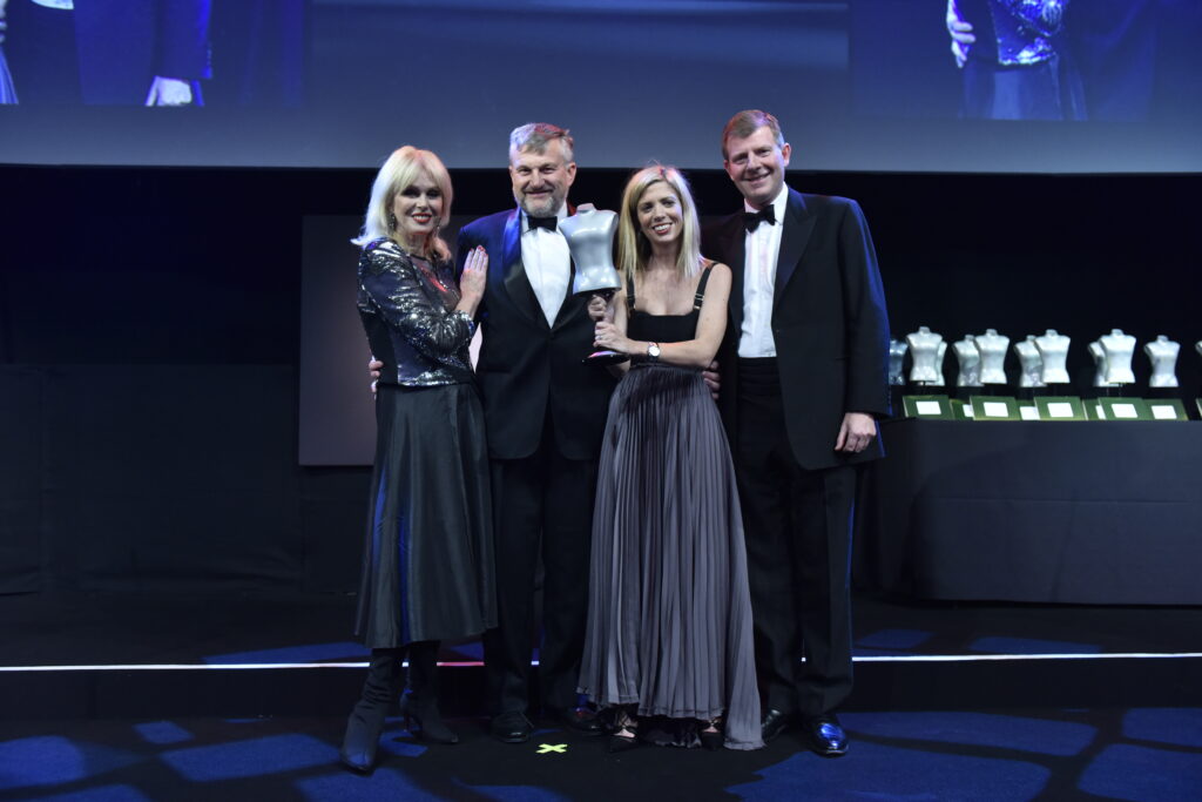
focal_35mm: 32
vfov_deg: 41.1
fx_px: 1069
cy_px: 401
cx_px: 601
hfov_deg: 58.7
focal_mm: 32
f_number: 4
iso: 1250
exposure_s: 1/80
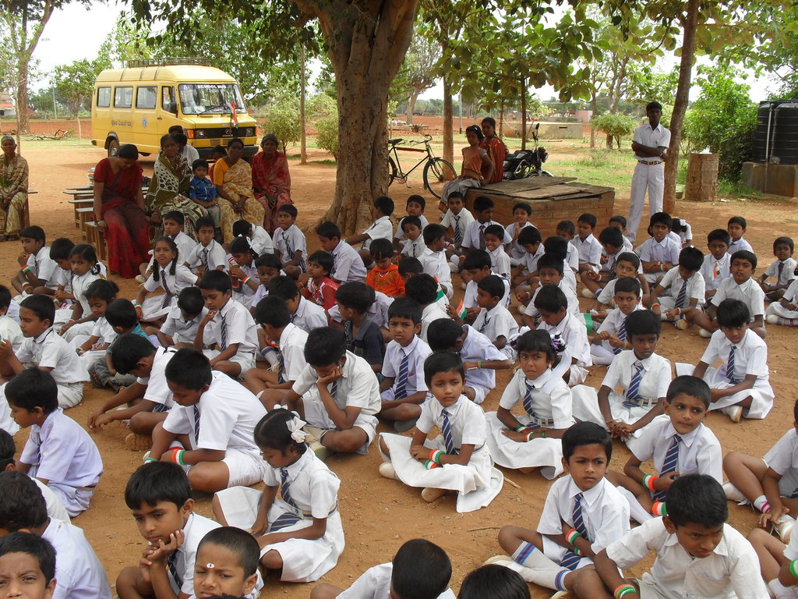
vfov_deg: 40.7
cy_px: 300
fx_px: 807
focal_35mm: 35
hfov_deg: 52.6
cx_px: 399
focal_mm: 6.3
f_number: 8.4
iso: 100
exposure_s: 1/90
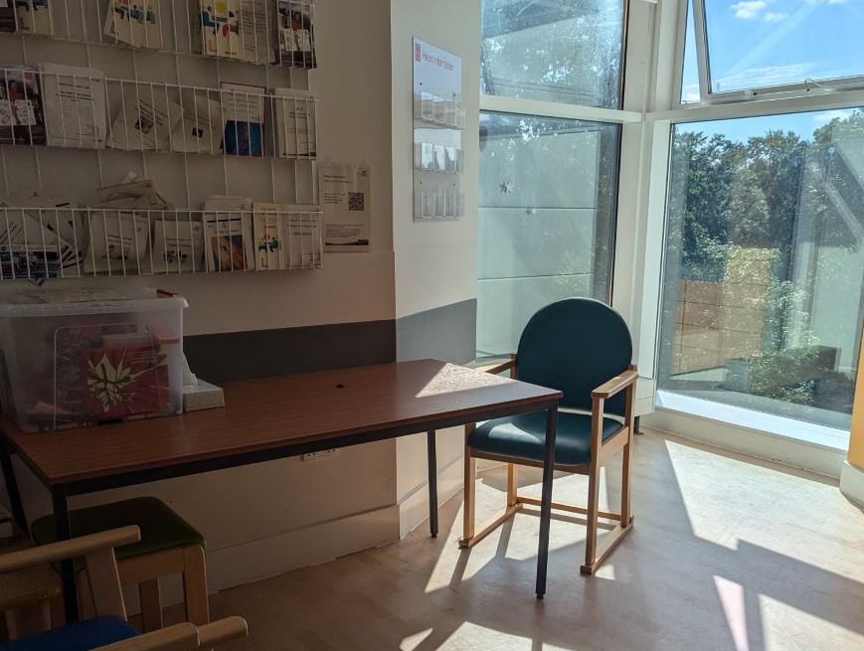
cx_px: 475
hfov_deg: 55.2
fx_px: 825
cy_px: 407
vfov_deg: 42.7
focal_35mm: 33
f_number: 1.85
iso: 41
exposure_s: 1/1887
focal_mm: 6.81
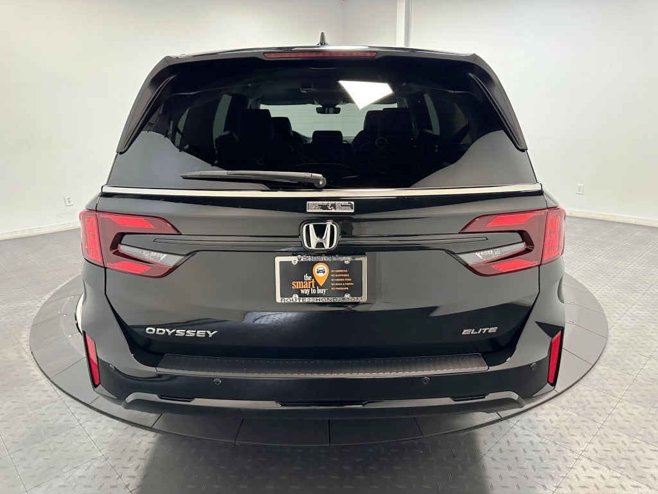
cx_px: 329
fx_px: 456
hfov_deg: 71.6
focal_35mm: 24
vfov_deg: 56.8
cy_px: 247
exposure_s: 1/40
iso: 640
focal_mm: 6.86
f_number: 1.78
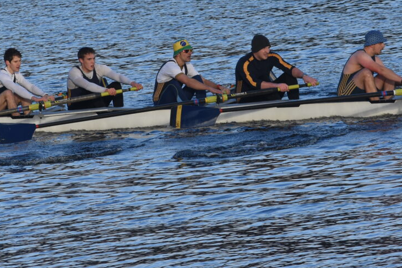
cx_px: 195
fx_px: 6344
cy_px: 23
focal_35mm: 568
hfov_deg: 3.6
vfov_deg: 2.4
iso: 640
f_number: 9
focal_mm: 180
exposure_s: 1/800
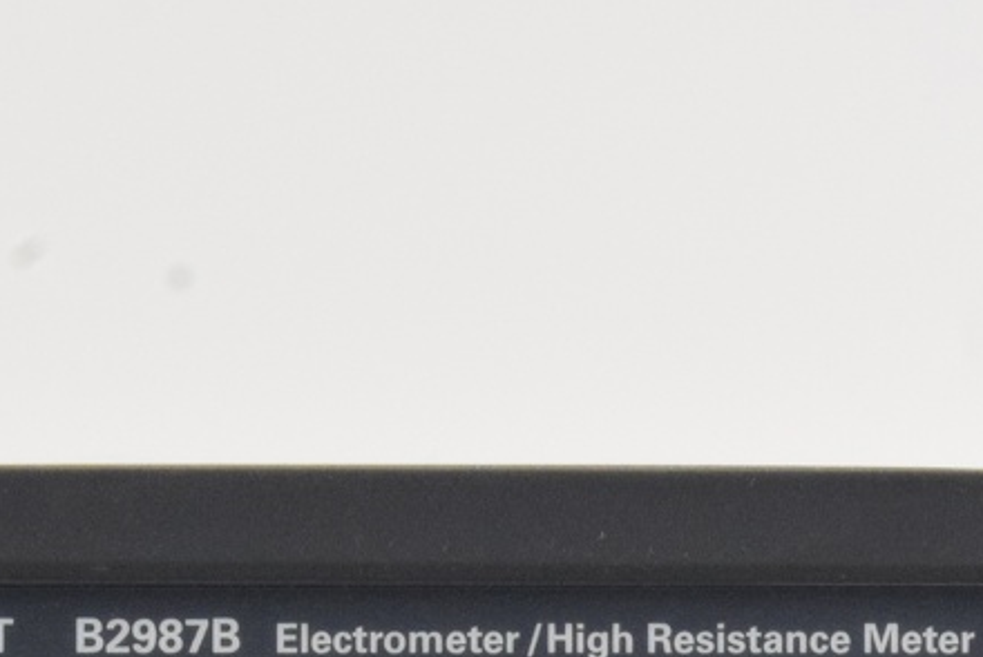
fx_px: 8192
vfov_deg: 4.6
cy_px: 1083
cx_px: 869
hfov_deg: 6.9
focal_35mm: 300
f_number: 22
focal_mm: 55
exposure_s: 1/30
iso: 1600
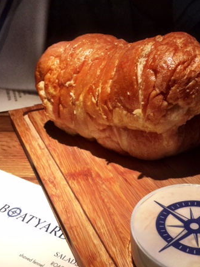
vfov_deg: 44.4
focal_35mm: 42
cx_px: 129
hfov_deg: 34.1
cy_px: 169
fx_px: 324
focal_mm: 4.15
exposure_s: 1/15
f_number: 2.2
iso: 40
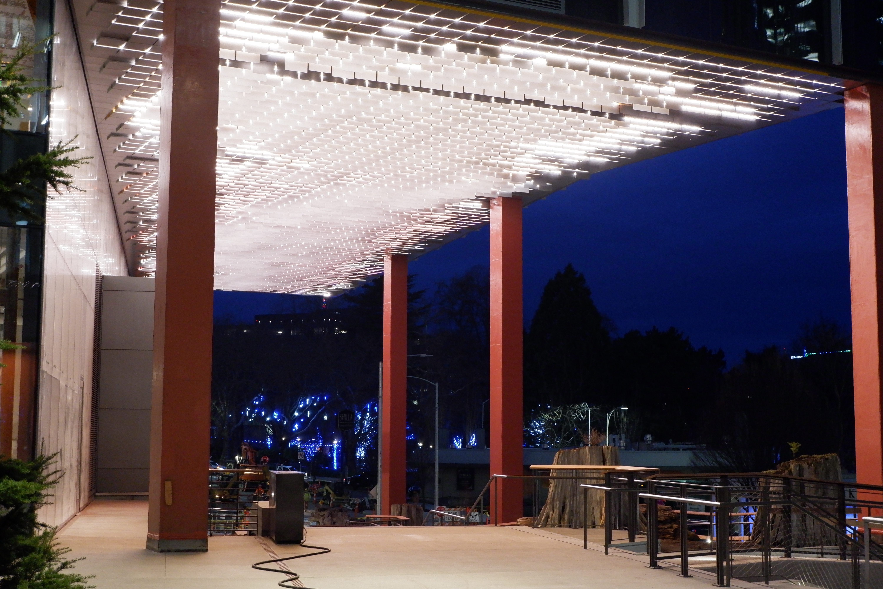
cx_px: 442
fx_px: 1251
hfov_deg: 38.9
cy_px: 294
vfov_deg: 26.5
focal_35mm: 51
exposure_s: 1/25
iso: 3200
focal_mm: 34.3
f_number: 5
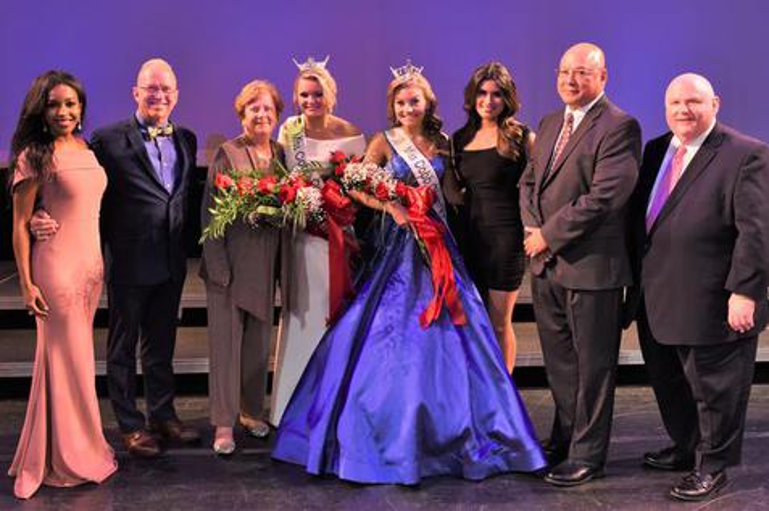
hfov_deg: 60.3
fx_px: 662
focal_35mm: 31
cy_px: 256
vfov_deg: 42.2
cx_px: 384
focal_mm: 31
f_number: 4
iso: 1000
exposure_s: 1/100
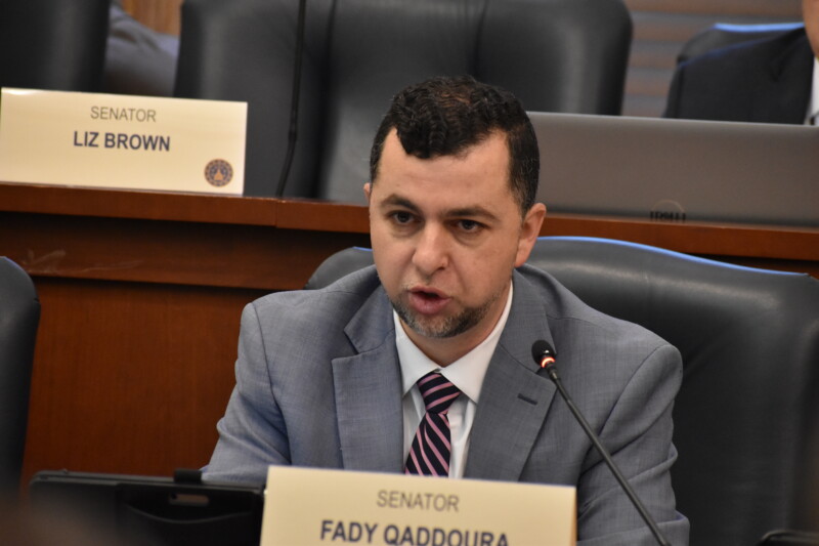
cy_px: 273
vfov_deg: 5.2
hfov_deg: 7.8
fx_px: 5970
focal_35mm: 262
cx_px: 410
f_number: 6.3
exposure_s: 1/80
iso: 3200
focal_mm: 175
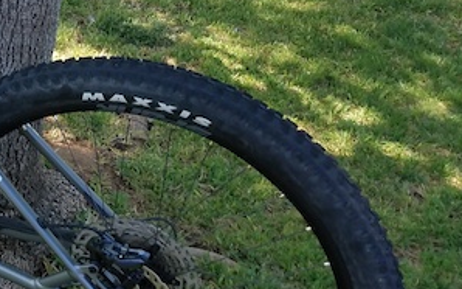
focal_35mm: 74
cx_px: -138
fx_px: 931
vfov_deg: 17.4
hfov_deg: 24.4
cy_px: 47
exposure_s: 1/483
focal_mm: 4.2
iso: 50
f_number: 1.7
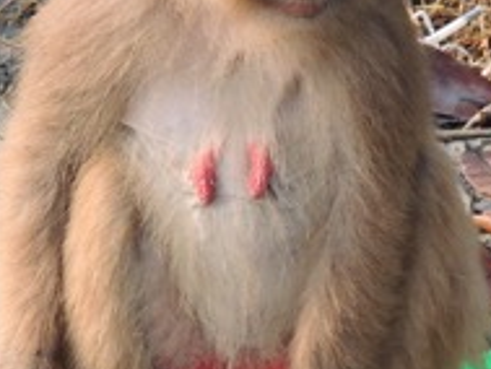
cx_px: 112
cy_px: 184
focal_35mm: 2029
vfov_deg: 0.7
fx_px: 28798
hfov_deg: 1.0
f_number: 4.9
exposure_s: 1/250
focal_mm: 107
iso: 200
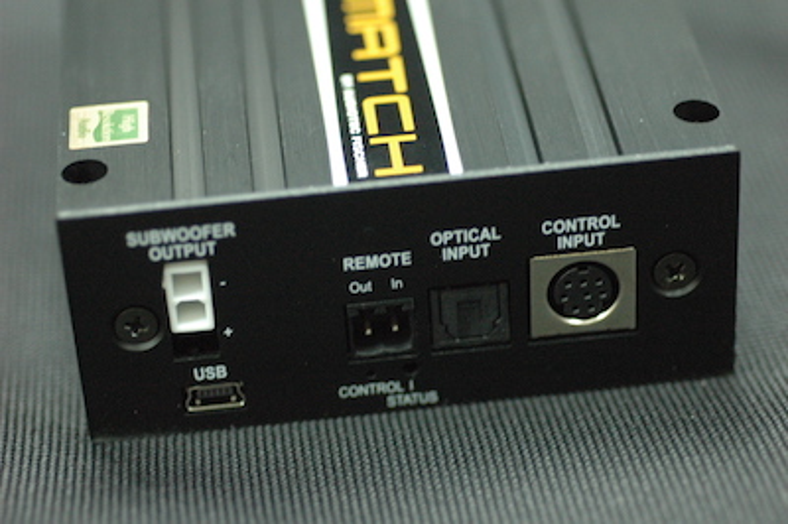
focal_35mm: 90
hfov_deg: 22.6
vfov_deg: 15.2
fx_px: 1968
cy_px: 262
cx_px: 394
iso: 1400
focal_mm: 60
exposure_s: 1/30
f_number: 3.3
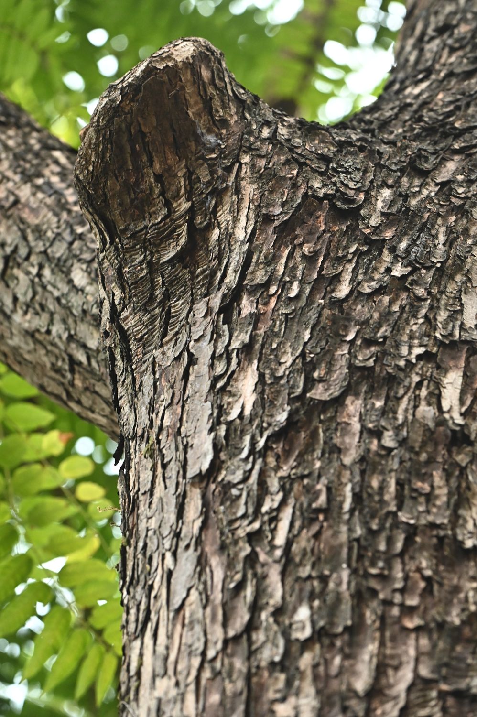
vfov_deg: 12.8
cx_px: 238
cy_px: 358
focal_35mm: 160
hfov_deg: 8.6
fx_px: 3184
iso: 3600
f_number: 5.6
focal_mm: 160
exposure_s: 1/100
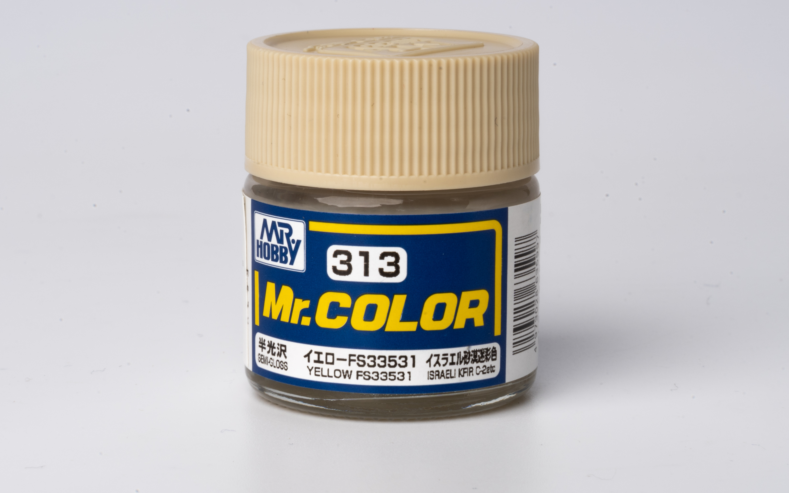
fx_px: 2473
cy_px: 232
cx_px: 397
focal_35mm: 115
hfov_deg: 18.1
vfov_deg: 11.4
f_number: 22
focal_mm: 75
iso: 100
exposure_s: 1/250
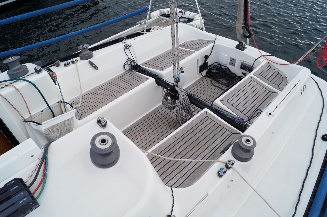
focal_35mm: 27
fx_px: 245
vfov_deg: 47.9
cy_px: 108
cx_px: 164
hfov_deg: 67.4
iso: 100
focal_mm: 18
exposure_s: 1/125
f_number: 8
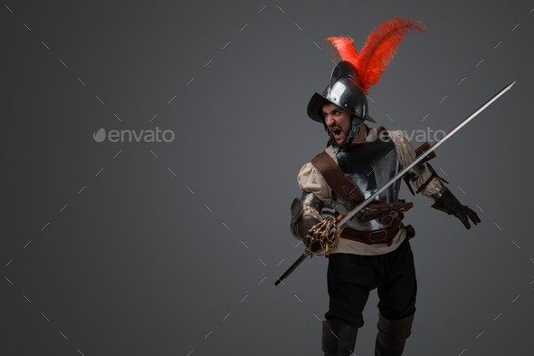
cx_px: 267
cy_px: 178
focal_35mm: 34
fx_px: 504
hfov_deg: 55.8
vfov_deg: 38.9
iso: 100
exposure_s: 1/160
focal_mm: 34
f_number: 9
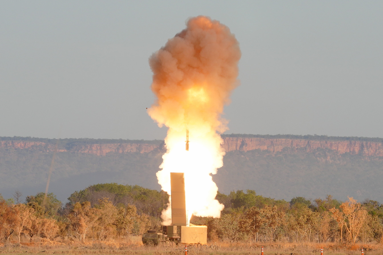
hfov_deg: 10.3
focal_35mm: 200
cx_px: 192
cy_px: 128
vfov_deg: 6.9
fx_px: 2128
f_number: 6.3
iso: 100
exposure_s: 1/400
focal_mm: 200
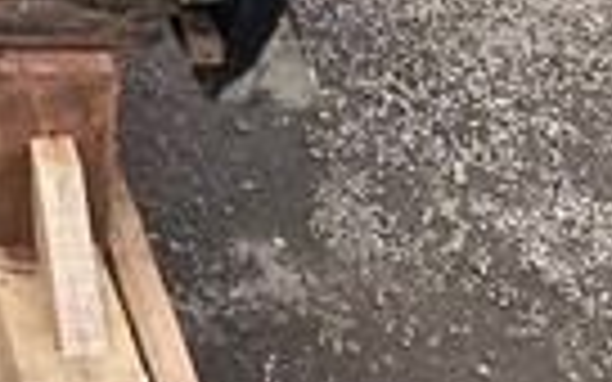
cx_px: -522
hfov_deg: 13.3
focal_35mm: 140
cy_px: -625
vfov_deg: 8.4
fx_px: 2335
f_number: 1.8
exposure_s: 1/585
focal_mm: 3.99
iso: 20
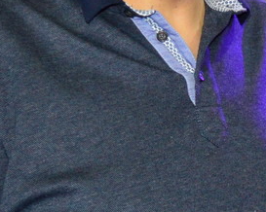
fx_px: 1353
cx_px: 460
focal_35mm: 172
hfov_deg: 10.6
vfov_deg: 9.0
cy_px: 123
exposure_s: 1/125
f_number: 5.6
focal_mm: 26
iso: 1100
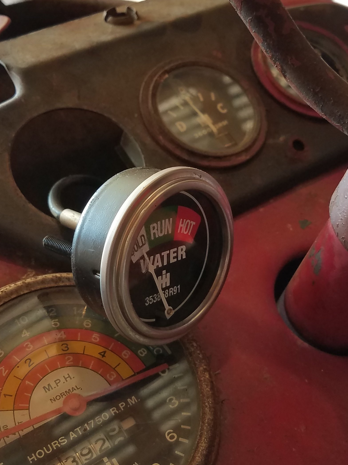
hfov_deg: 29.1
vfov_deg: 38.2
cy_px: 218
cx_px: 190
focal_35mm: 50
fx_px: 670
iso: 64
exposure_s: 1/60
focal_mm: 4.2
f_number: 1.7
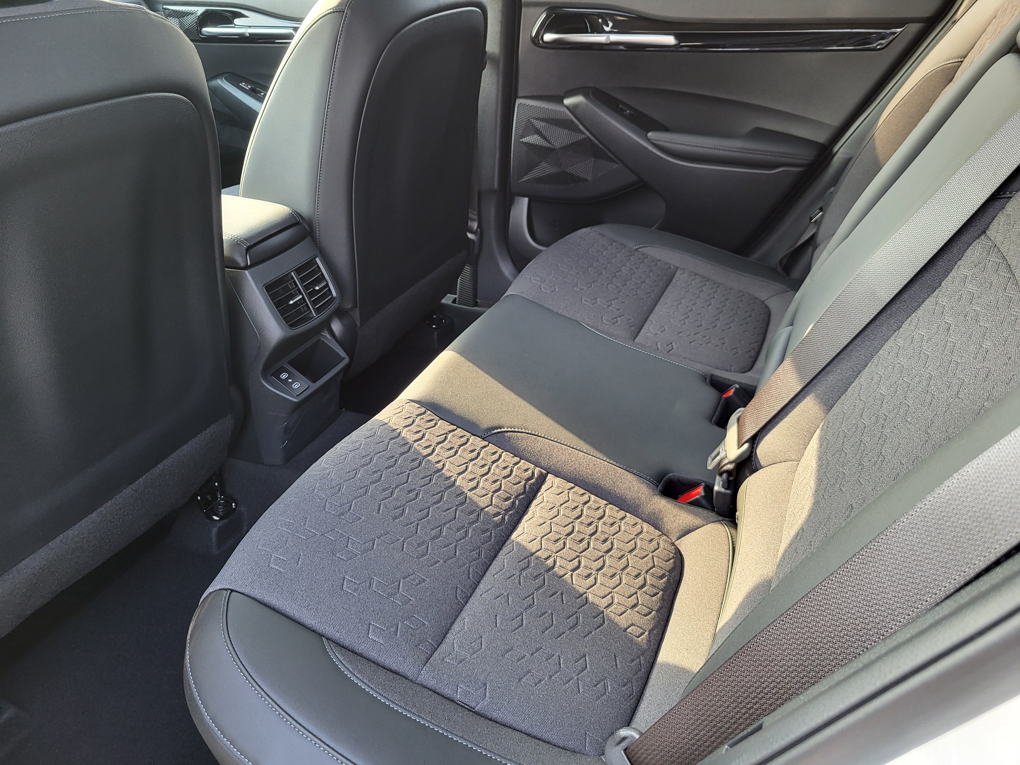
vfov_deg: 53.1
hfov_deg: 67.3
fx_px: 766
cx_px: 510
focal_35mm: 26
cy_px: 382
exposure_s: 1/120
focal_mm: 5.4
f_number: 1.8
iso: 200
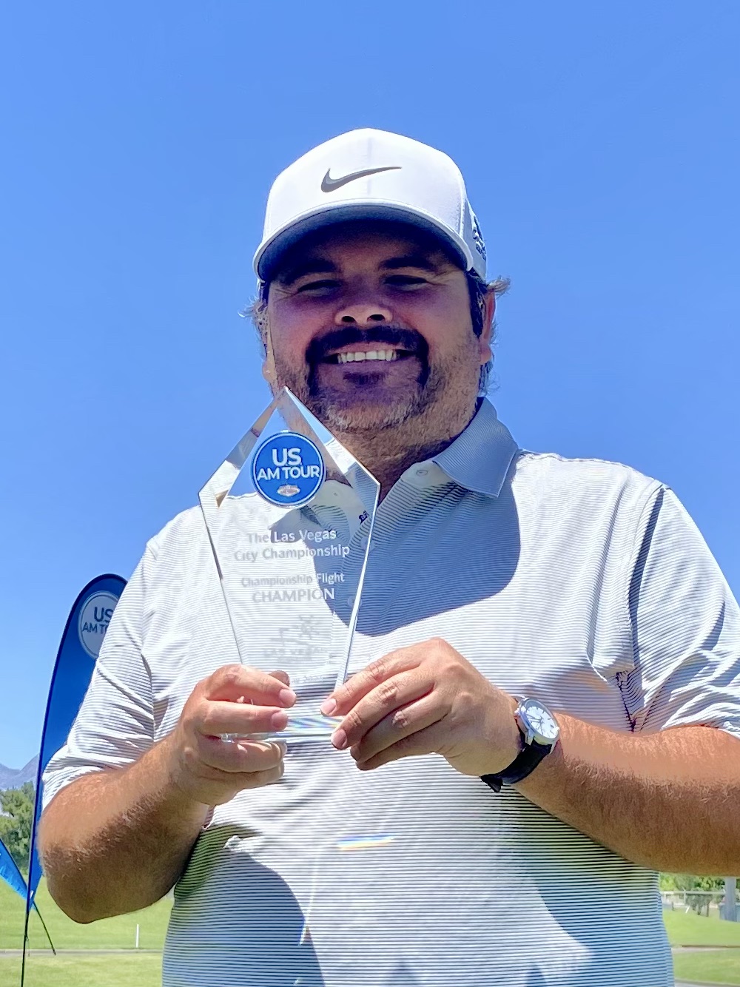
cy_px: 494
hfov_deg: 53.0
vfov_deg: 67.3
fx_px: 741
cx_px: 370
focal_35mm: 26
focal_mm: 4.25
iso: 32
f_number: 1.8
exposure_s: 1/2410
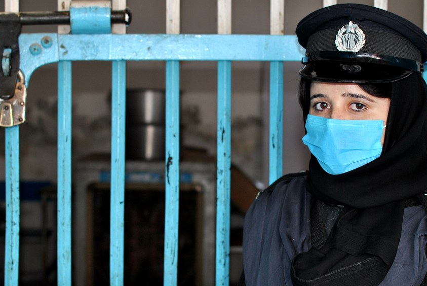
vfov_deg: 18.2
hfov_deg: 27.0
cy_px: 189
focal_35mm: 75
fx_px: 887
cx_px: 243
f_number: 2.8
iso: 200
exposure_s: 1/60
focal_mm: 35
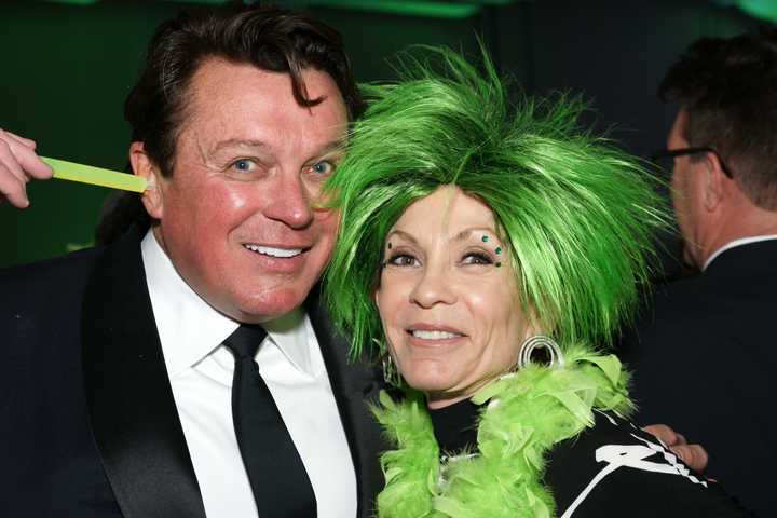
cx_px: 388
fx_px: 1619
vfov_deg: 18.2
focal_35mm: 75
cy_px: 259
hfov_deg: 27.0
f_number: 5
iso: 640
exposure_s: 1/40
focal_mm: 50
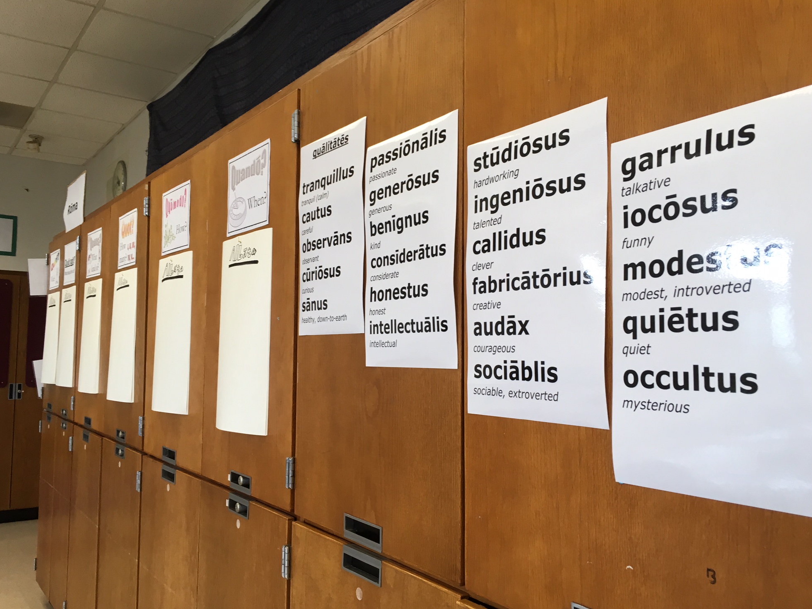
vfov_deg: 46.8
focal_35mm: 30
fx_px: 704
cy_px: 312
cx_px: 411
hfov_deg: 60.0
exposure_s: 1/40
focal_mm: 4.15
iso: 25
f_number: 2.2
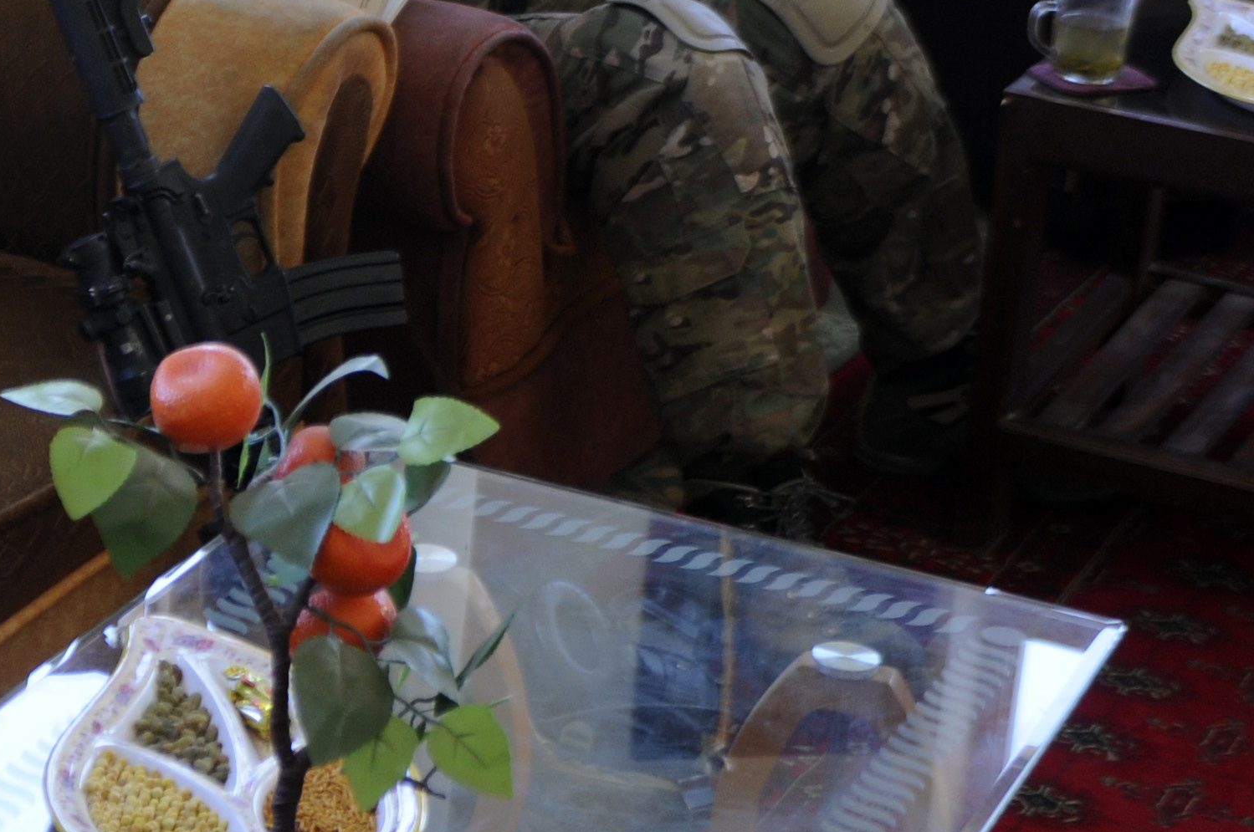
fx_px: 3583
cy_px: -7
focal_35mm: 103
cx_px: -111
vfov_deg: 13.1
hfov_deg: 19.1
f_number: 3.2
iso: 200
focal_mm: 24
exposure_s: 1/80
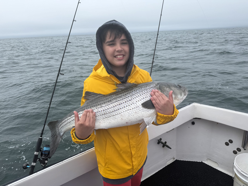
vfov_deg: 56.8
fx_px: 172
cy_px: 93
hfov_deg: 71.6
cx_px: 124
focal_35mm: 24
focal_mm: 6.76
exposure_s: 1/4049
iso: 80
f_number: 1.78
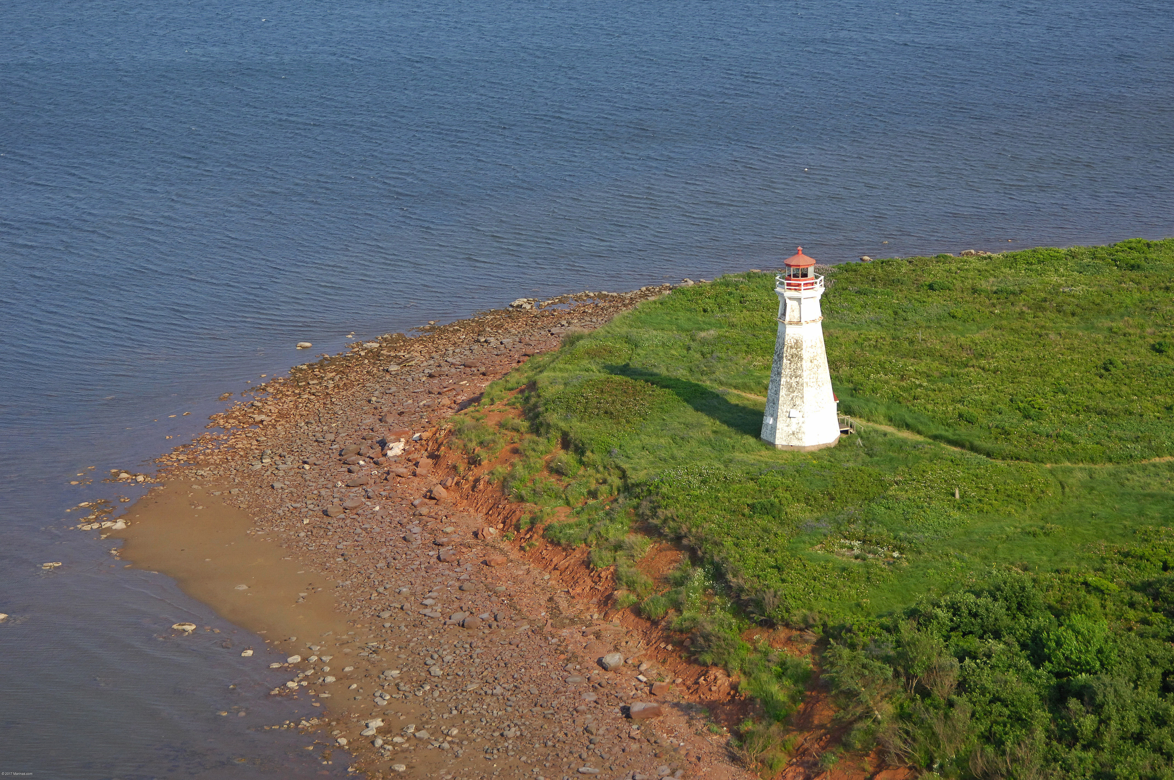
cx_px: 587
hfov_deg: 24.6
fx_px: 2687
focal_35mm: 82
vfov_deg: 16.5
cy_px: 390
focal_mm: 55
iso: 400
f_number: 6.3
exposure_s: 1/1000
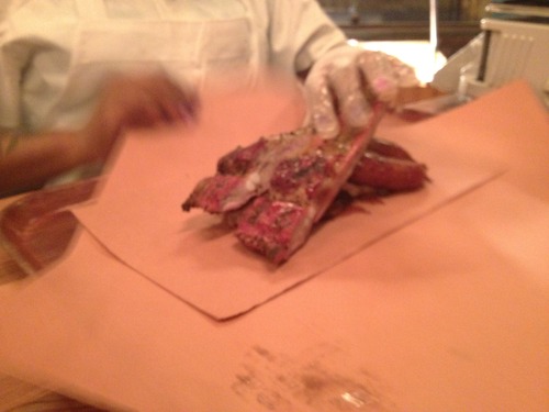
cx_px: 274
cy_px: 206
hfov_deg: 52.6
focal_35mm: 35
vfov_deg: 40.7
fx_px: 555
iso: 500
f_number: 2.4
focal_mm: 4.28
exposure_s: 1/15
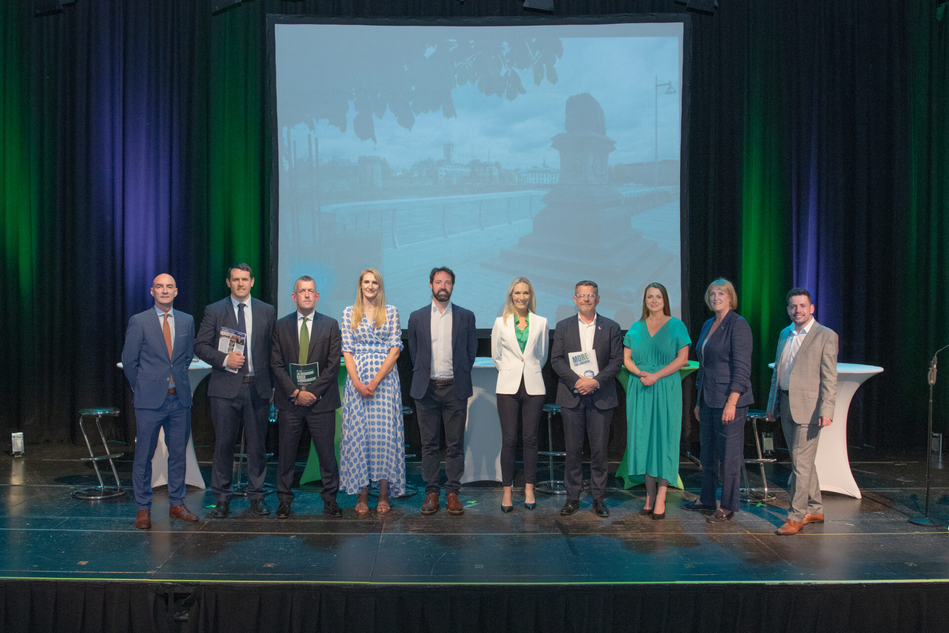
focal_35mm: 26
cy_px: 316
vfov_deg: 49.6
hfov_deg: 69.4
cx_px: 474
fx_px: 685
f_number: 5.6
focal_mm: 26
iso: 1250
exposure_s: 1/125
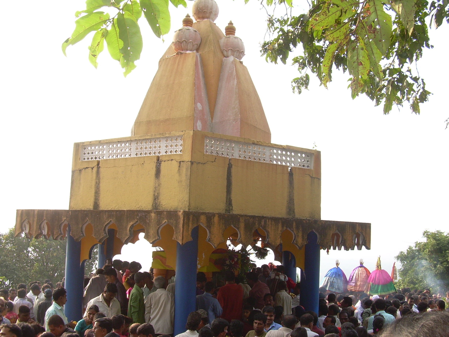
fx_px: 493
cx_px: 224
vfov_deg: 37.7
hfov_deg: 49.0
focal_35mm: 38
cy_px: 168
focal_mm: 6.3
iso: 50
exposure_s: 1/115
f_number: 4.6
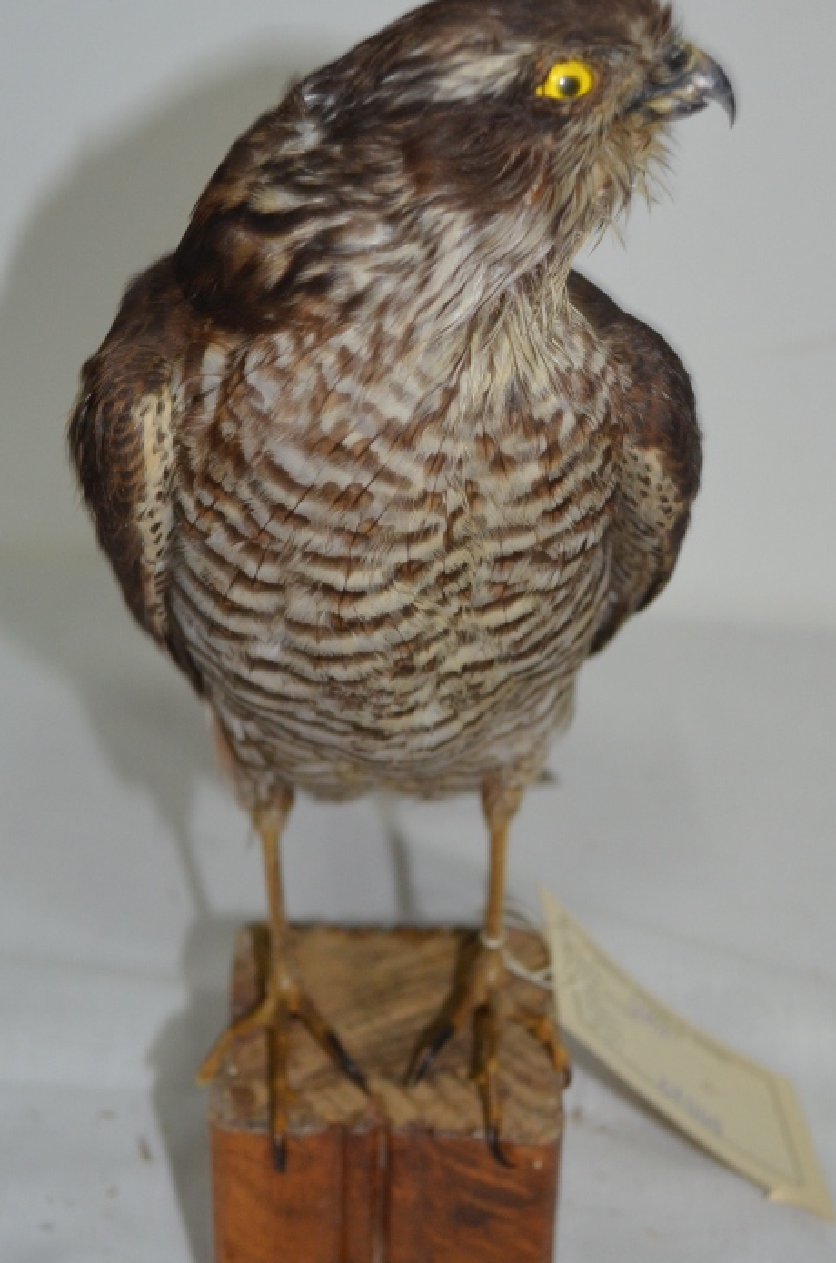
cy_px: 567
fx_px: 1995
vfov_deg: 35.1
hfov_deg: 23.7
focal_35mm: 57
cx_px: 433
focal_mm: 22
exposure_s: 1/60
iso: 640
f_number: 3.8
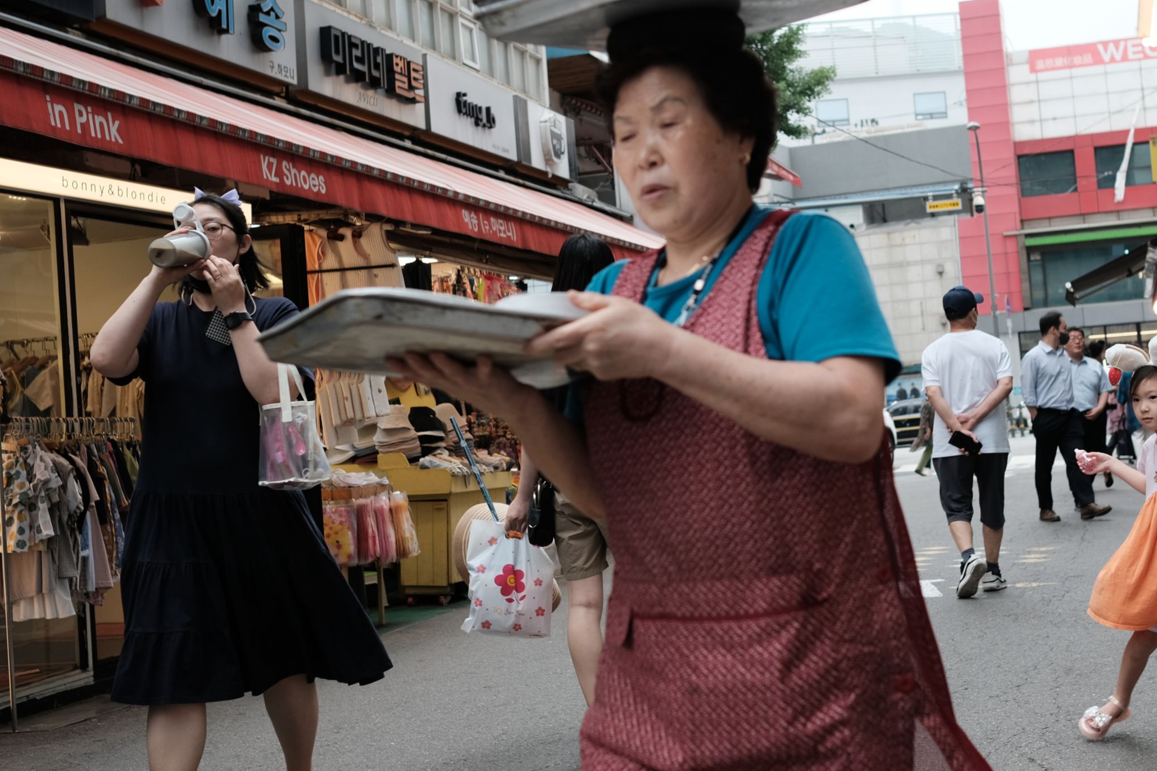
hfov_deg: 38.7
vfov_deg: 26.4
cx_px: 692
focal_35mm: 51
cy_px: 317
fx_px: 1639
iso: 400
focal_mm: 23
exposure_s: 1/450
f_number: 2.8
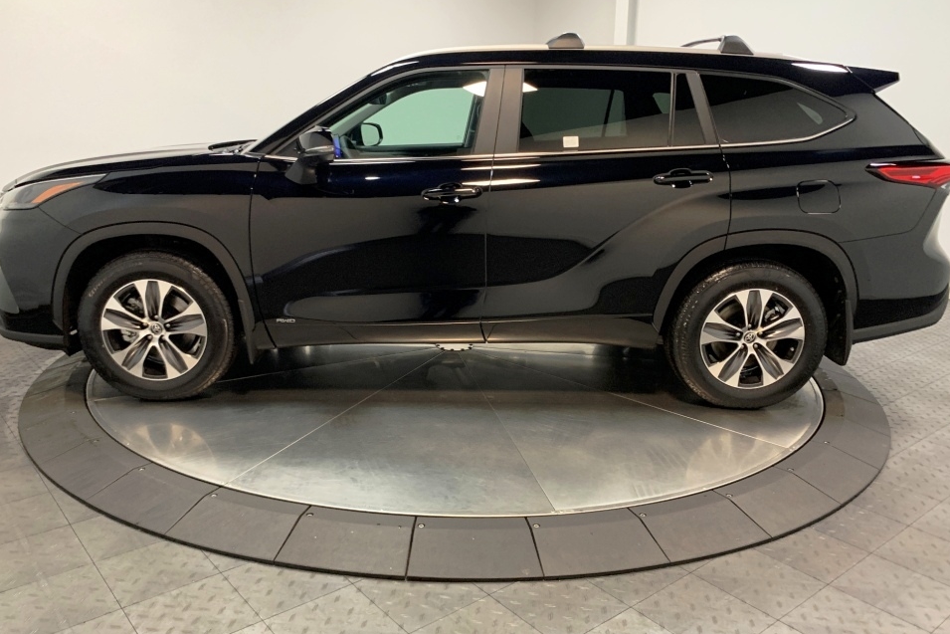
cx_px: 462
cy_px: 320
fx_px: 765
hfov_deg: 63.6
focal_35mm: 29
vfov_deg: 45.0
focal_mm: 4.25
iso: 250
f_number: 1.8
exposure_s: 1/40
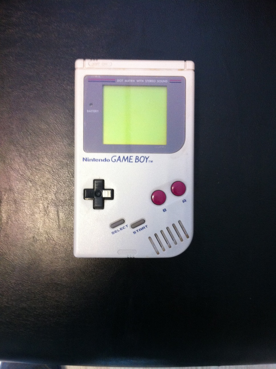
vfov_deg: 52.7
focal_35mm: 35
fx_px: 373
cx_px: 138
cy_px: 184
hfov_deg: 40.6
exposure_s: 1/15
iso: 200
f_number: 2.8
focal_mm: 3.85
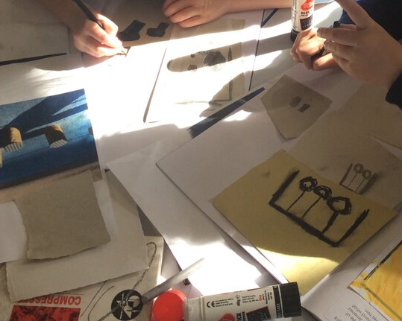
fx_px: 738
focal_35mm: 62
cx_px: 261
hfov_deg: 30.3
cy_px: 24
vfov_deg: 23.8
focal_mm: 3.3
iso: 32
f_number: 2.4
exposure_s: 1/233
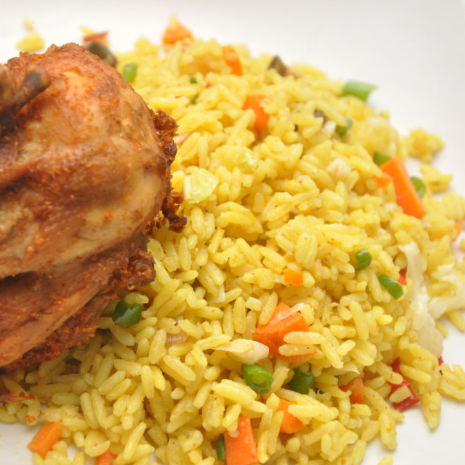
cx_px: 155
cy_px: 231
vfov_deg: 14.5
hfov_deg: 14.5
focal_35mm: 120
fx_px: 1824
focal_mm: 62
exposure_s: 1/250
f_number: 6.3
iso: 2000
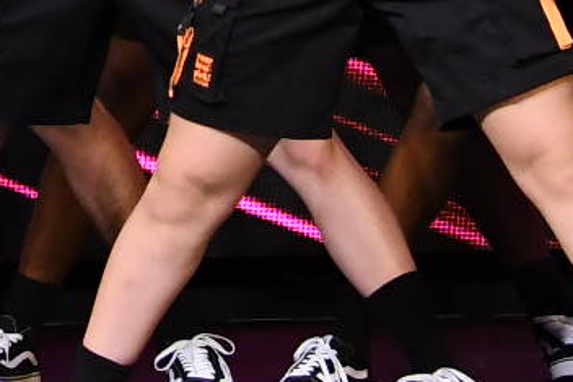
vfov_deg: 1.5
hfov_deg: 2.2
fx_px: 14728
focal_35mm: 925
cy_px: -795
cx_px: -529
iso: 2000
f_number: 4
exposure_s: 1/1000
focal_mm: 78
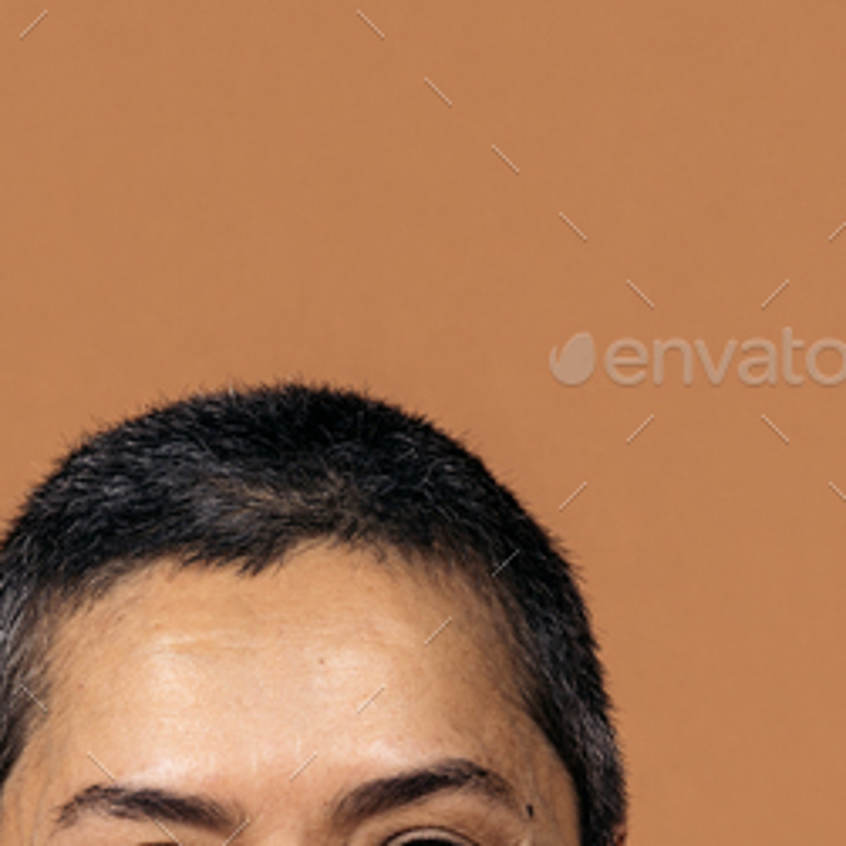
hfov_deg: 6.9
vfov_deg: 6.8
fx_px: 7051
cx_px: 185
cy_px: 1347
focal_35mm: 255
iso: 100
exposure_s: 1/160
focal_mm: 85
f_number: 8
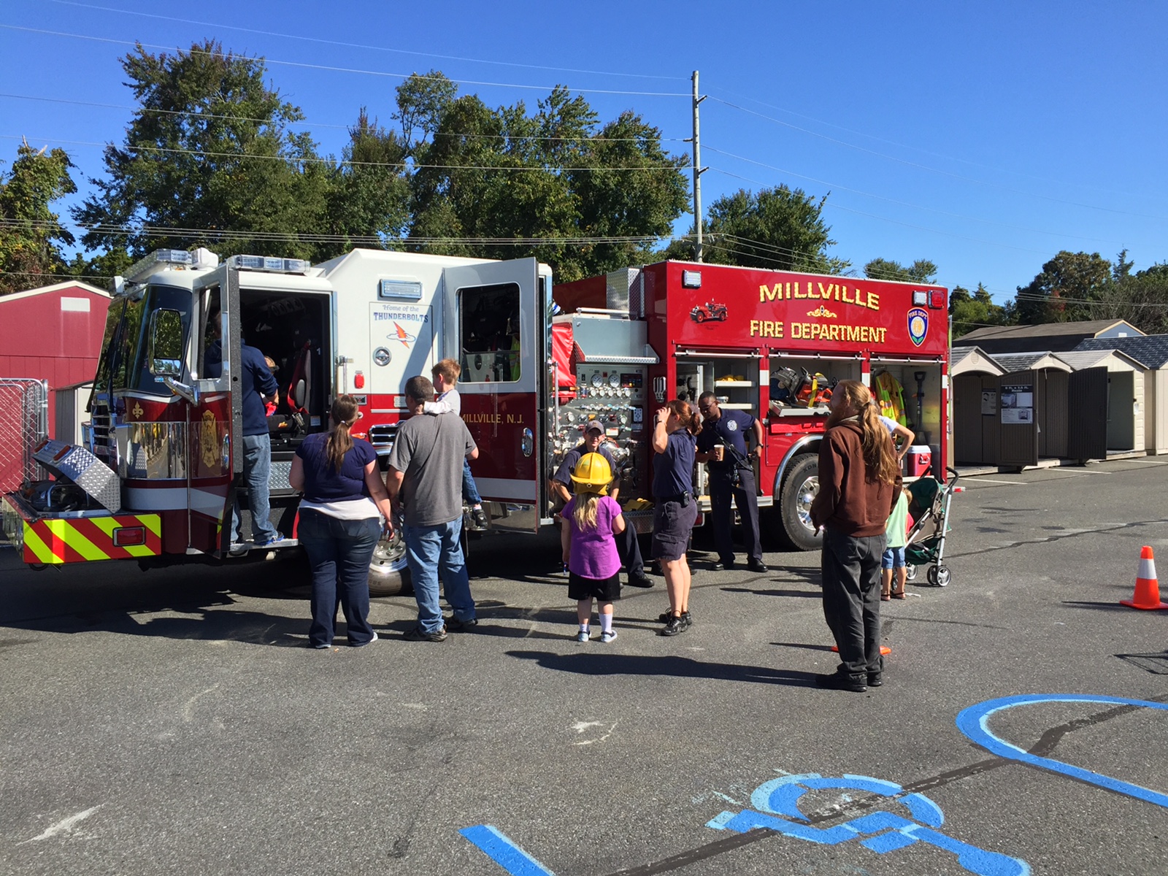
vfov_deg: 48.2
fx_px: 979
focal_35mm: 29
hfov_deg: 61.7
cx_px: 584
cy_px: 438
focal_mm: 4.15
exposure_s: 1/1412
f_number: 2.2
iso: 32
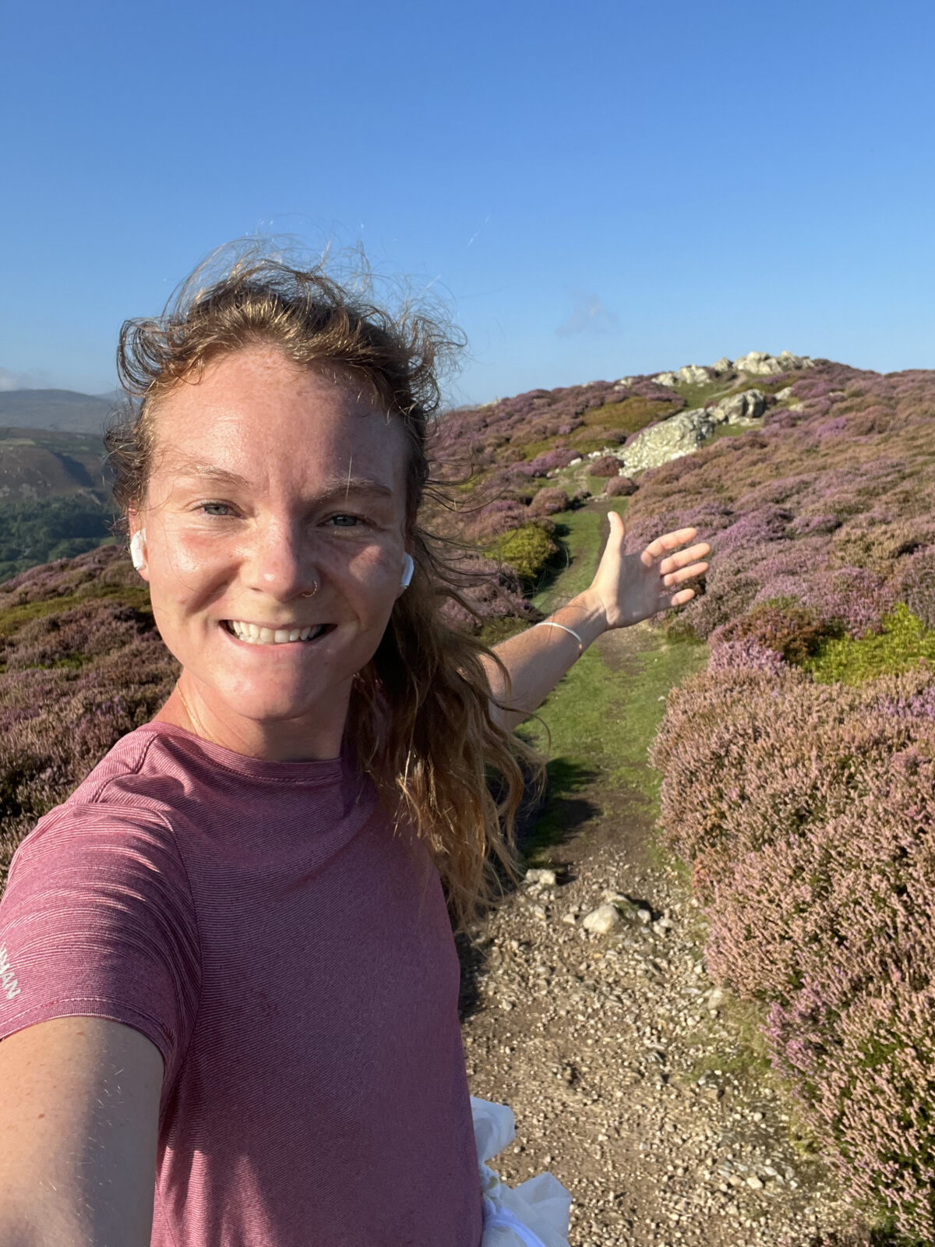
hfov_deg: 46.8
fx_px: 1080
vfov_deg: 60.0
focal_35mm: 30
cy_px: 624
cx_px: 468
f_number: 2.2
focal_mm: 2.71
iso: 32
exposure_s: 1/1199
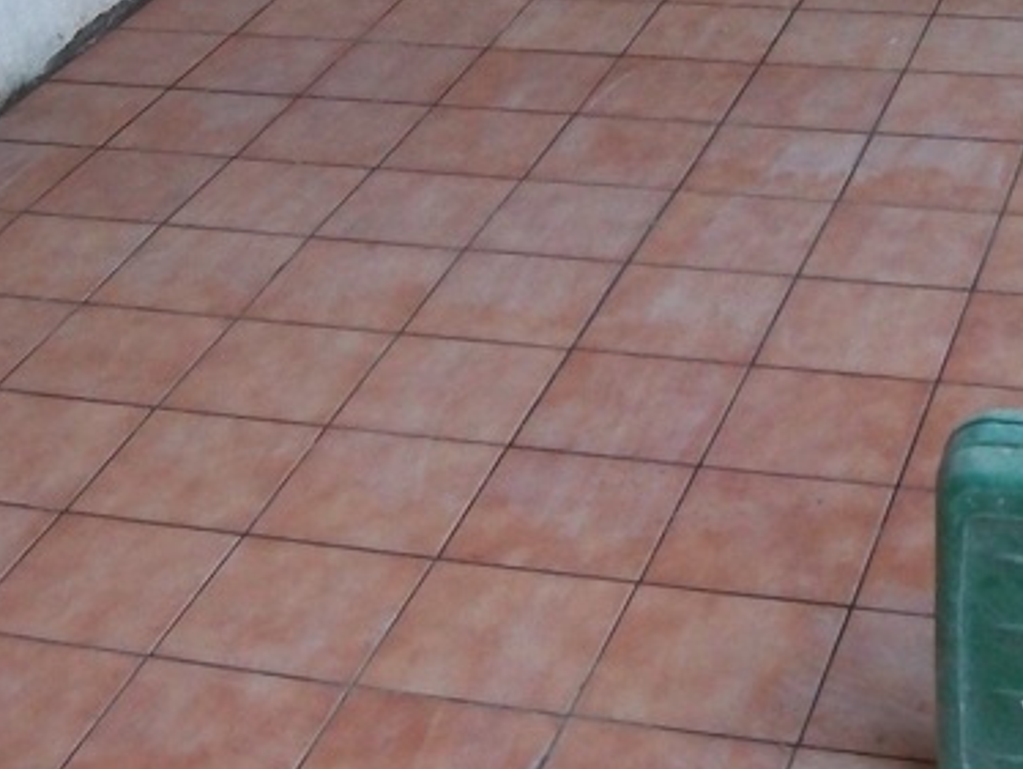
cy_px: 175
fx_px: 2277
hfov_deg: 25.2
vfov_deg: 19.0
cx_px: 687
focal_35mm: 77
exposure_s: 1/50
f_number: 2.7
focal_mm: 6
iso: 240
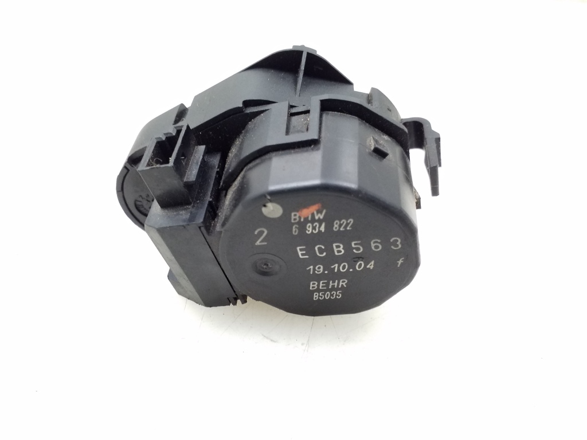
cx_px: 294
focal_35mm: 27
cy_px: 220
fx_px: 458
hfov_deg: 65.3
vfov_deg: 51.4
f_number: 1.9
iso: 250
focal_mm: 3.6
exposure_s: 1/33
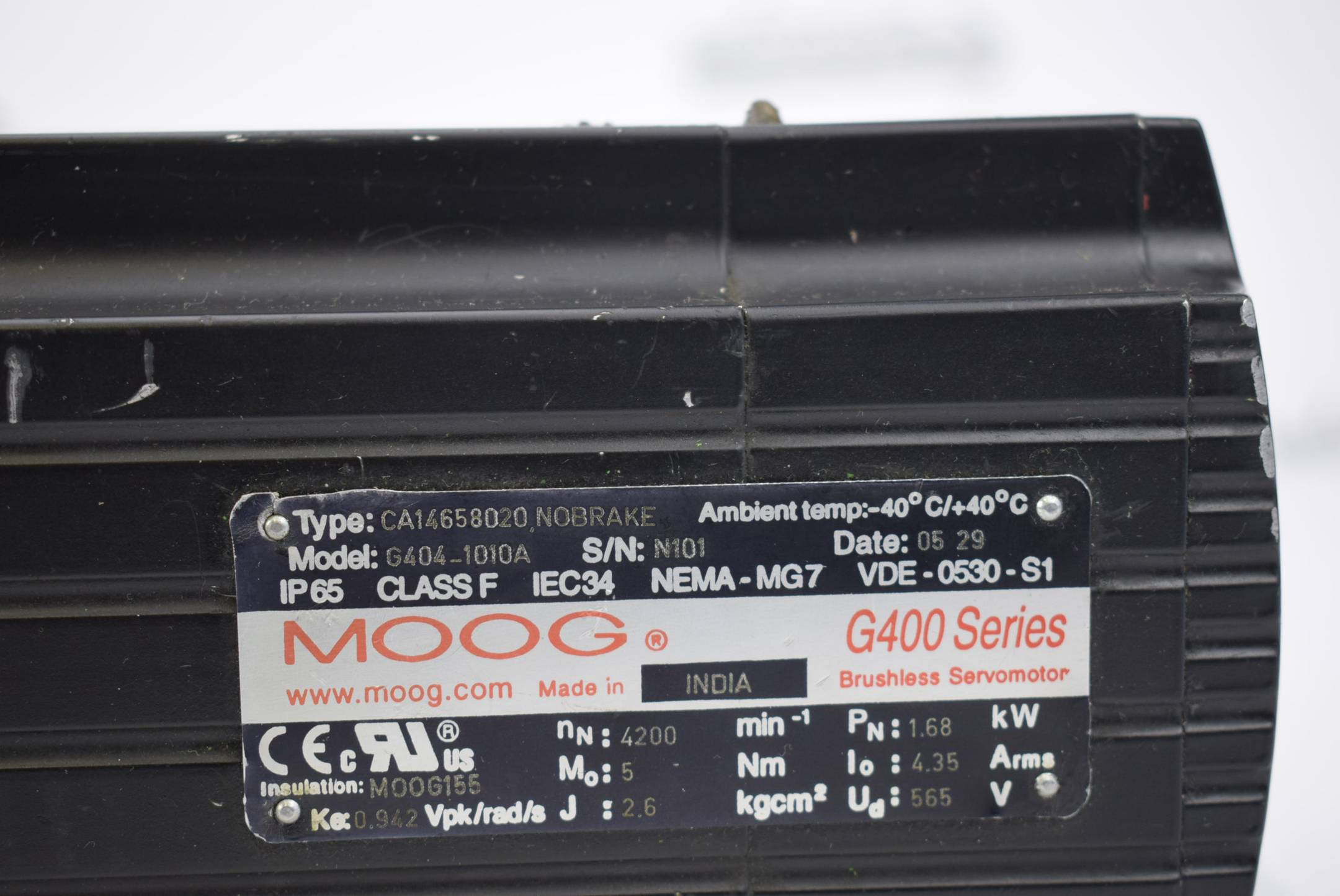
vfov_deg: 22.7
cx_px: 670
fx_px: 2235
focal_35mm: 60
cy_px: 448
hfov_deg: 33.4
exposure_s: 1/60
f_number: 5
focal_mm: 40
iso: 640
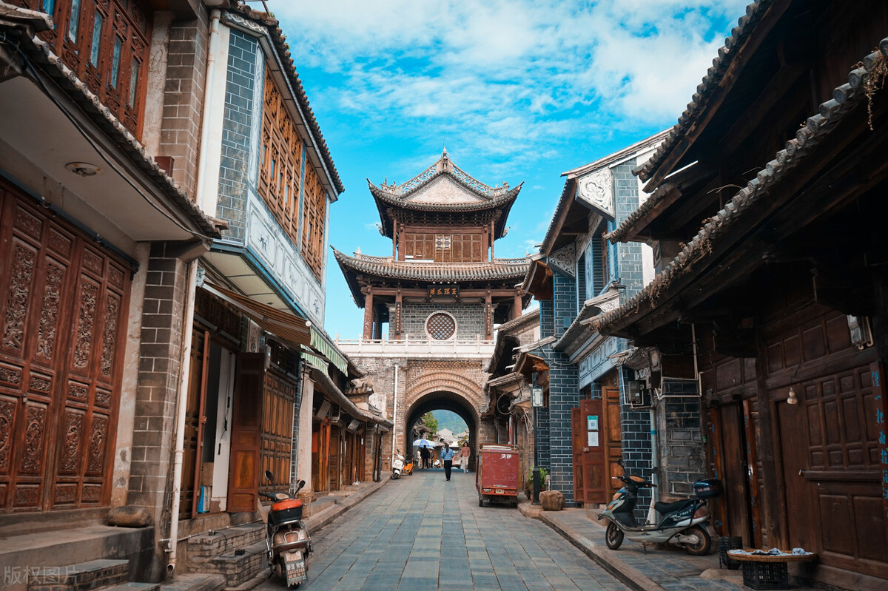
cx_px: 444
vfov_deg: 41.1
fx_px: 789
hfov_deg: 58.7
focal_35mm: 32
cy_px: 296
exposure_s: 1/100
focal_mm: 32
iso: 100
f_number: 8
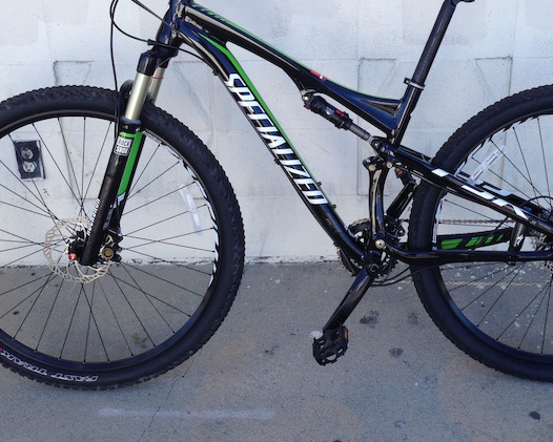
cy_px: 143
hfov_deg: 37.9
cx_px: 339
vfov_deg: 30.6
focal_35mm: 49
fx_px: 802
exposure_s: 1/310
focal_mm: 4.12
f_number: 2.4
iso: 50
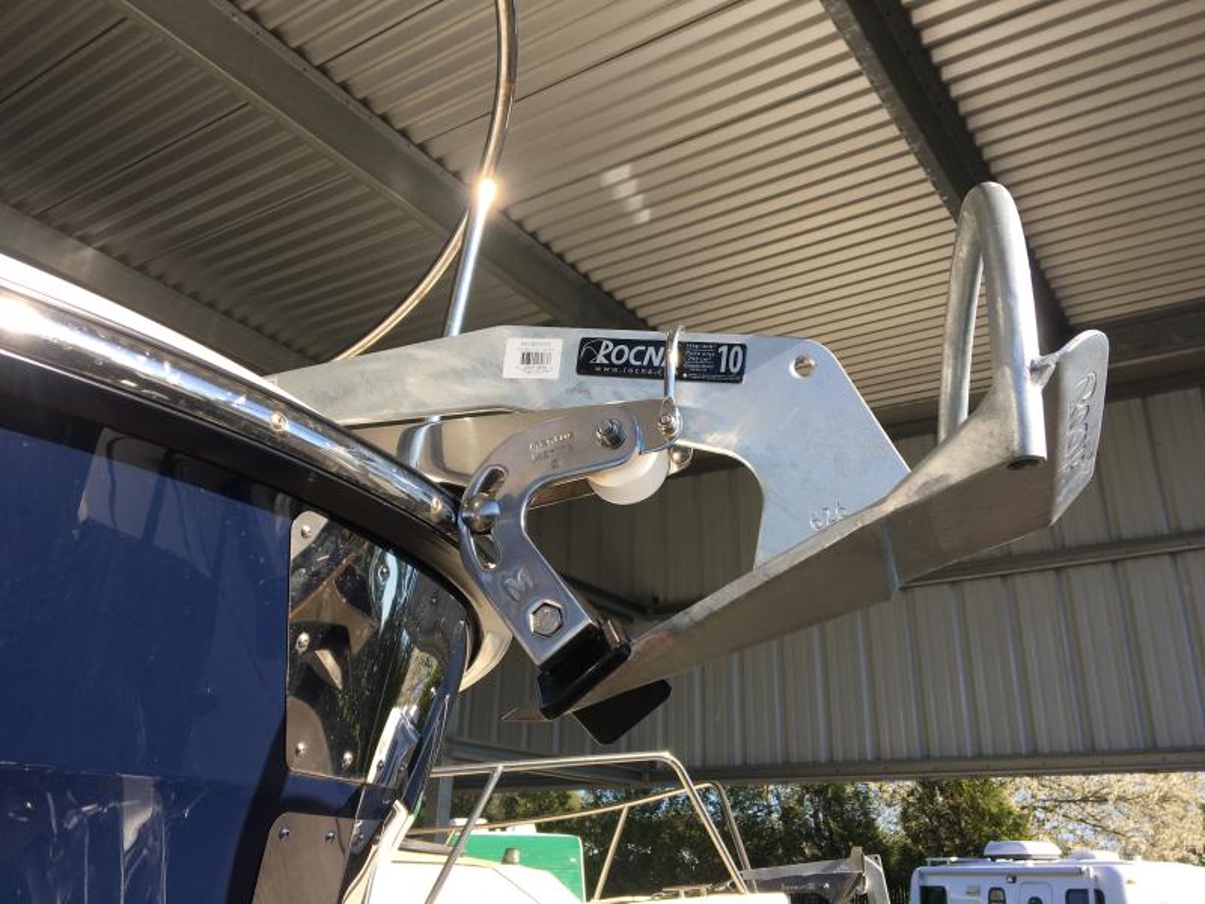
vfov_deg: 48.2
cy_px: 452
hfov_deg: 61.7
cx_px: 602
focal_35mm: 29
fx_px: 1010
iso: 25
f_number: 2.2
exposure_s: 1/712
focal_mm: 4.15
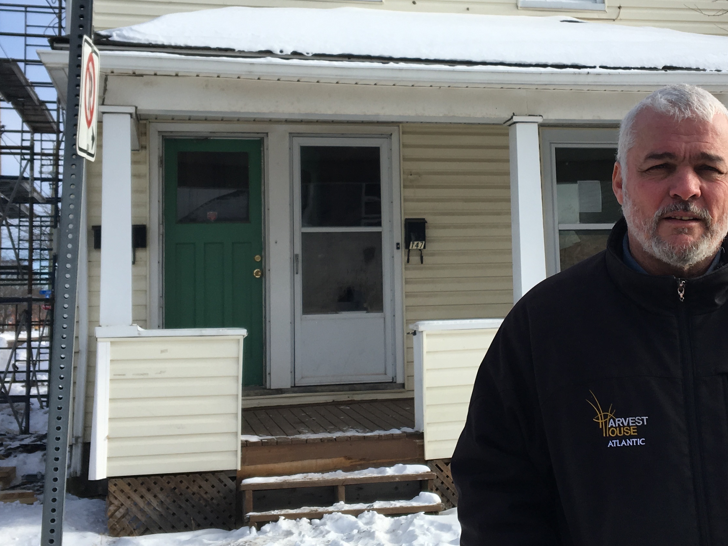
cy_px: 218
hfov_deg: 36.7
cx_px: 442
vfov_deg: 28.0
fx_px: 1093
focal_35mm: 52
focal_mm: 4.15
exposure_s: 1/1304
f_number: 2.2
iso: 25
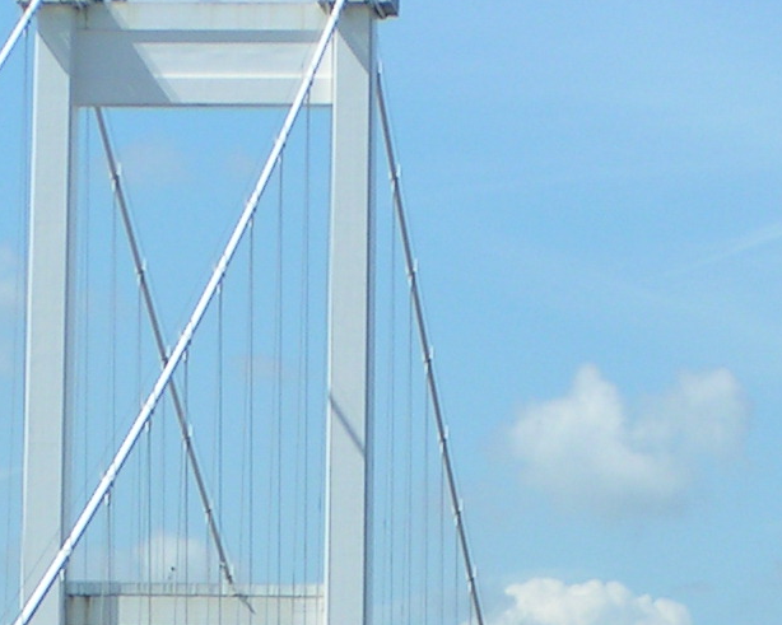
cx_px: 382
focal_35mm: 280
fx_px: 6479
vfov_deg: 5.5
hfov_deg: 6.9
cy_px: 831
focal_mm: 13.2
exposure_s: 1/640
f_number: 5
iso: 50
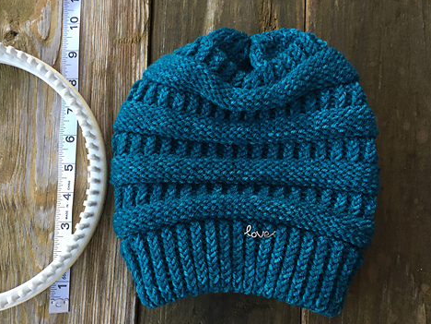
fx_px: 386
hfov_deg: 58.3
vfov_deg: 45.4
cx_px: 204
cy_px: 165
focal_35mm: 31
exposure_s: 1/30
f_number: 2.2
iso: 50
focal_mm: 4.15
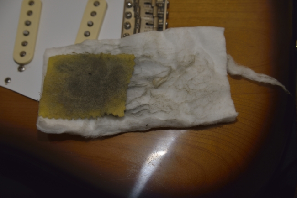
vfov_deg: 20.6
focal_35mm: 66
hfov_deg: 30.5
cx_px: 148
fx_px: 545
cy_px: 99
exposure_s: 1/80
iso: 400
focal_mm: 66
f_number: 4
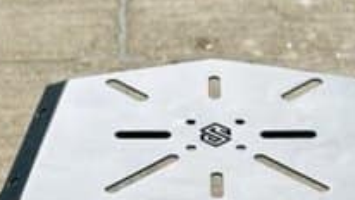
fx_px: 2213
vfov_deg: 5.0
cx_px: 185
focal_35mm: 235
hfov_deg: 9.2
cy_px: 450
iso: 80
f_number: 1.78
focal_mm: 6.86
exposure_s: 1/121
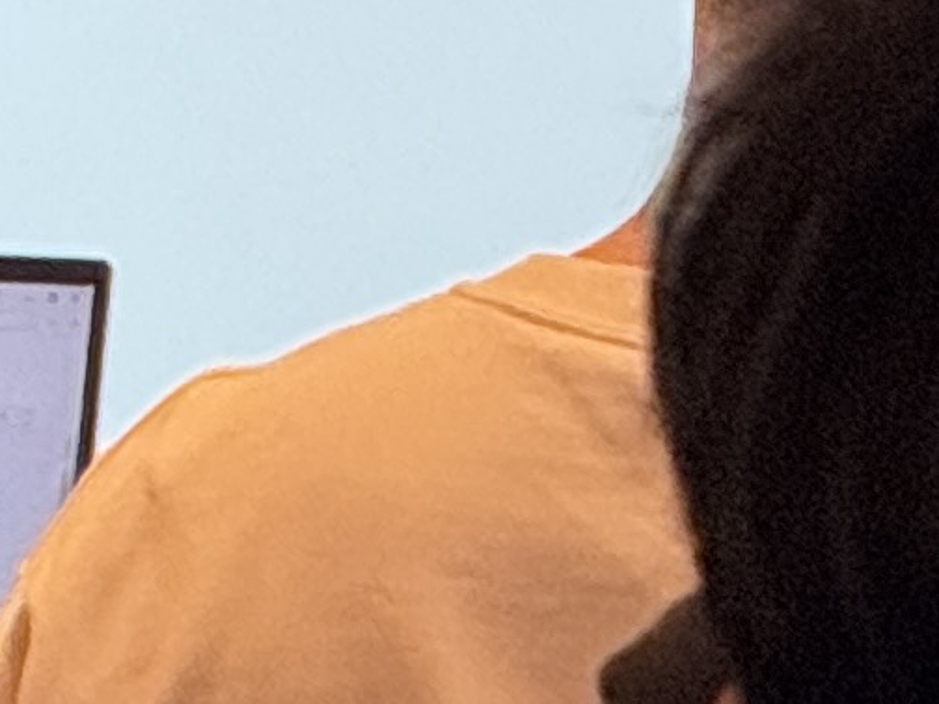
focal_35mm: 960
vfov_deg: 1.5
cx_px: -1306
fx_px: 26041
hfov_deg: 2.1
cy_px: -2075
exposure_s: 1/60
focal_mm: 15.66
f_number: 2.8
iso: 320
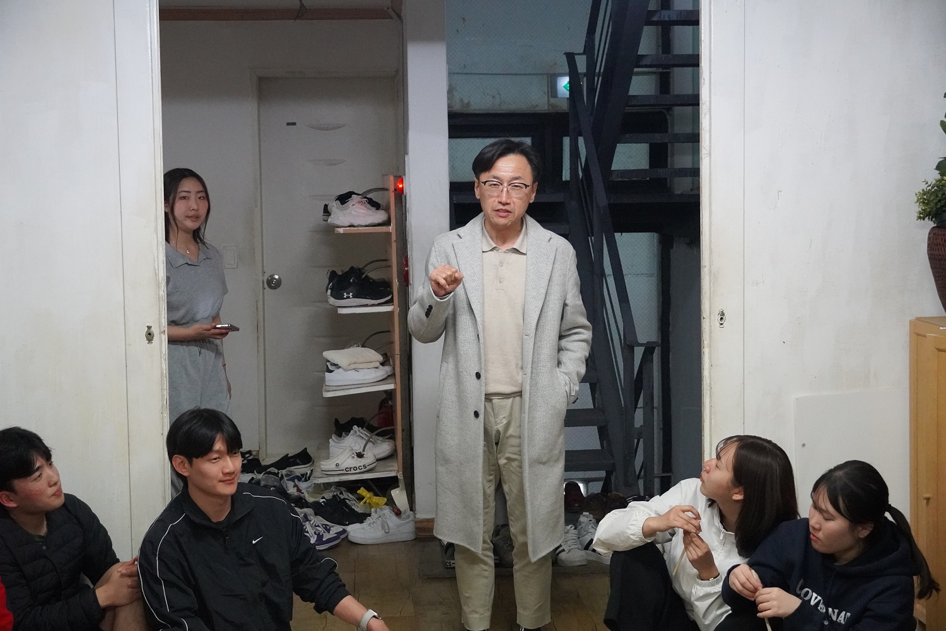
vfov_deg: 23.2
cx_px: 473
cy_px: 316
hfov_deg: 34.2
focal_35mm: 58
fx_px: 1537
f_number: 4.5
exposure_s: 1/160
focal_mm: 39
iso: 6400
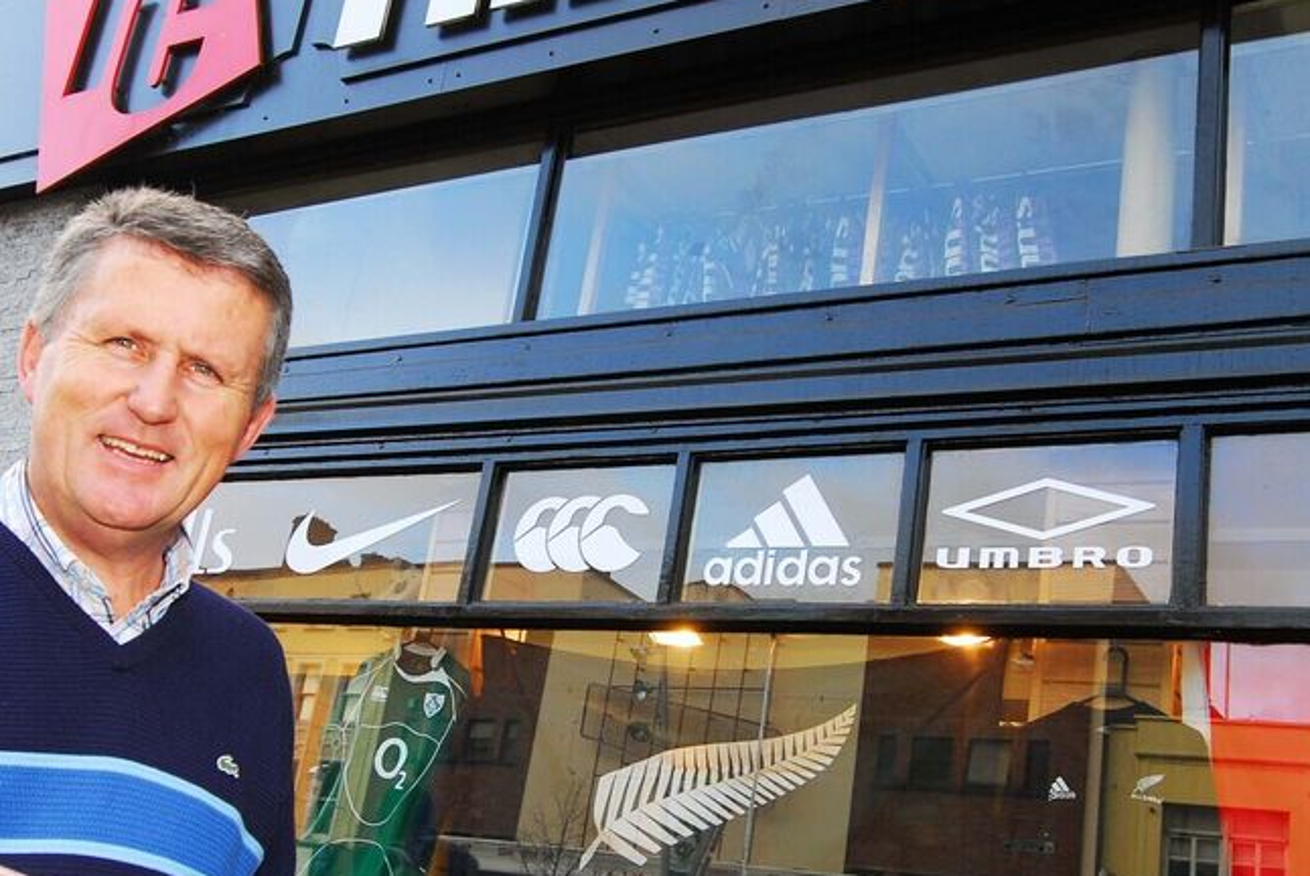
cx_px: 696
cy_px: 567
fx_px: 1420
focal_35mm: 39
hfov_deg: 49.5
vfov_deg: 34.0
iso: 200
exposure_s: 1/100
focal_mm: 14
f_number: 5
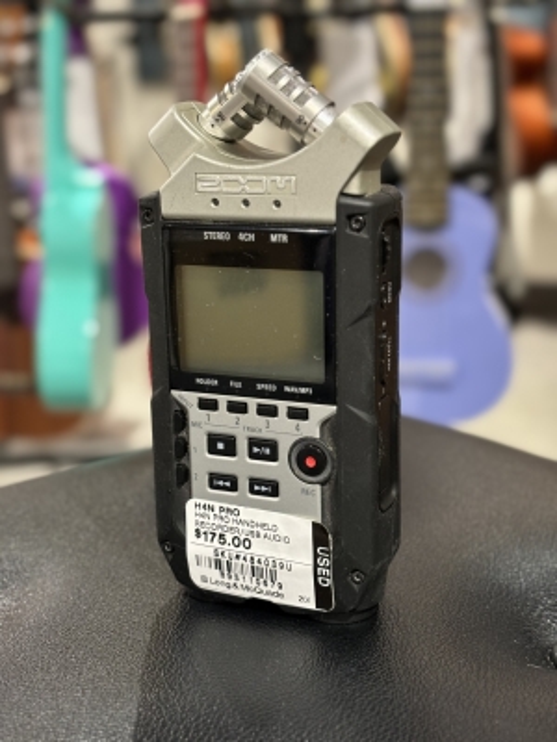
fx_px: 1116
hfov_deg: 28.0
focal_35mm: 52
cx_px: 278
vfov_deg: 36.8
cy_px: 371
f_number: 1.6
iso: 200
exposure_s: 1/40
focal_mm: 5.96
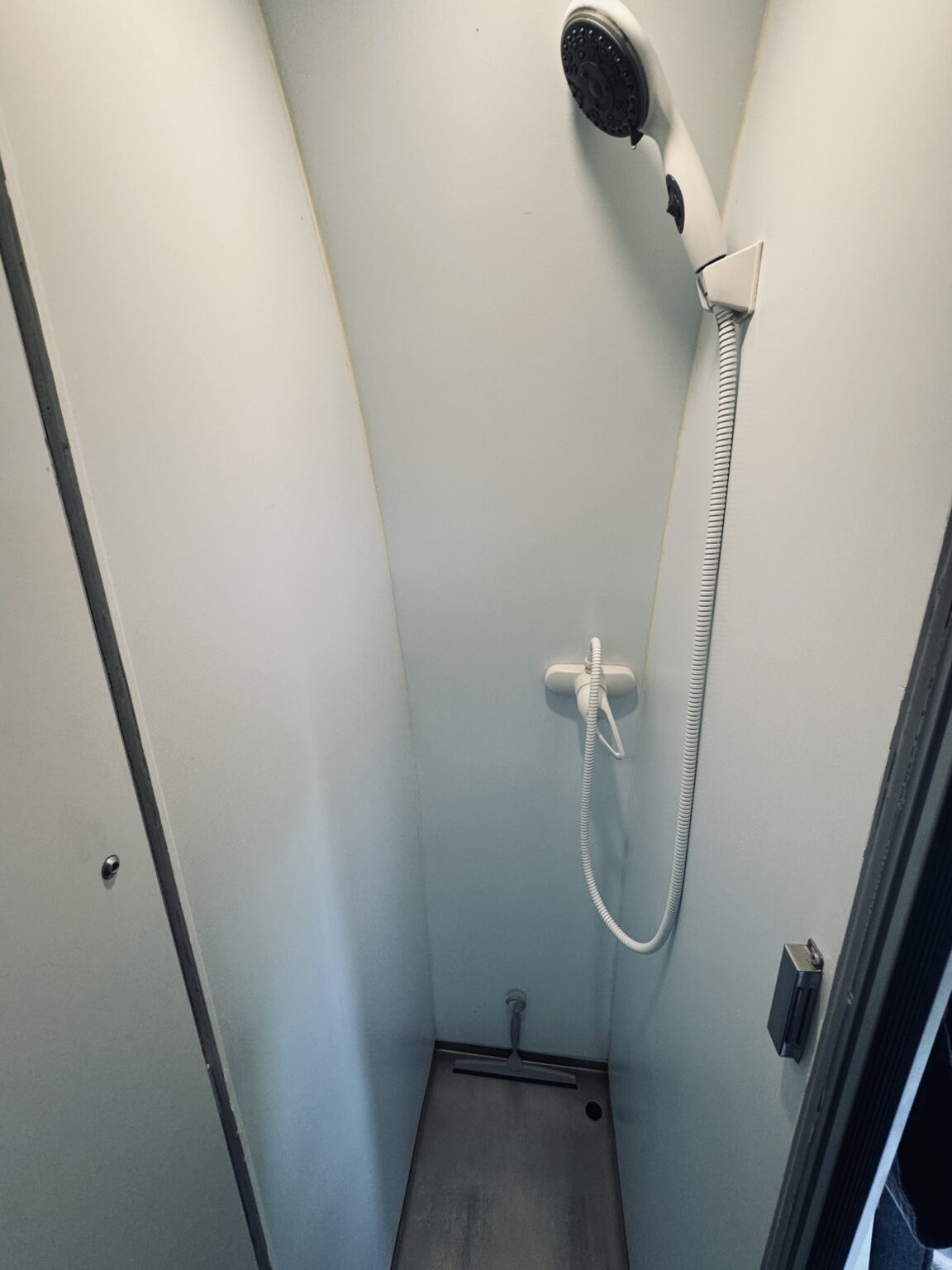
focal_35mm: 14
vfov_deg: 102.1
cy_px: 635
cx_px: 476
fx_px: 513
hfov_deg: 85.7
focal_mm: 2.22
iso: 160
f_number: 2.2
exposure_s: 1/99
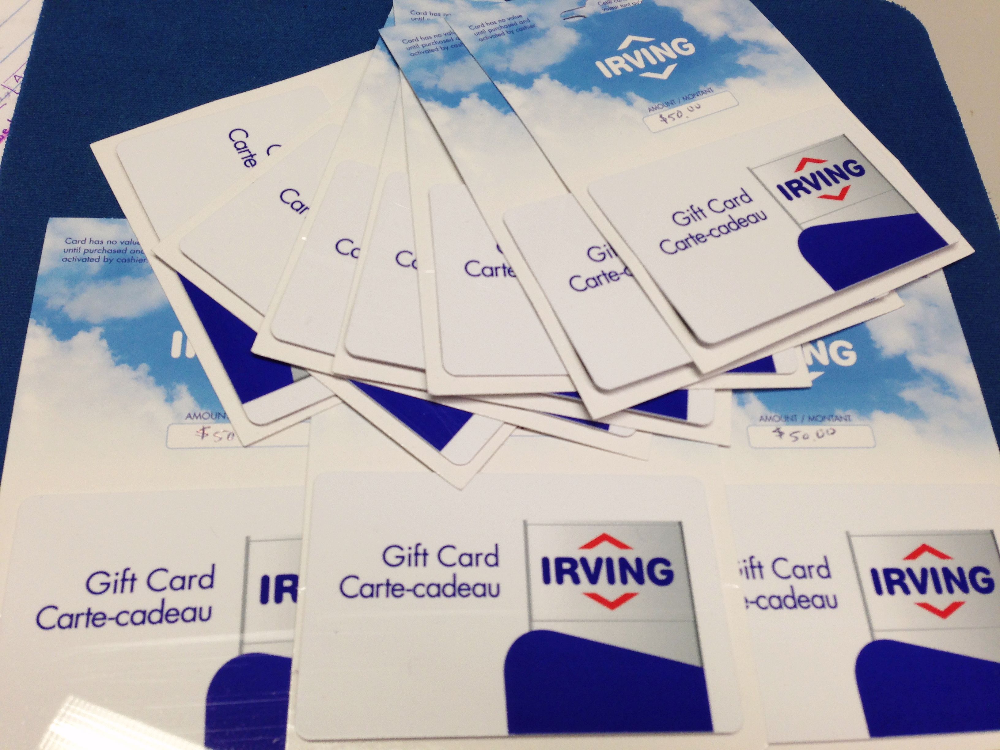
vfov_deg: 42.9
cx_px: 500
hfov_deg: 55.4
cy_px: 375
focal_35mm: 33
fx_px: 953
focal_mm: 4.12
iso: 50
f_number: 2.4
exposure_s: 1/24
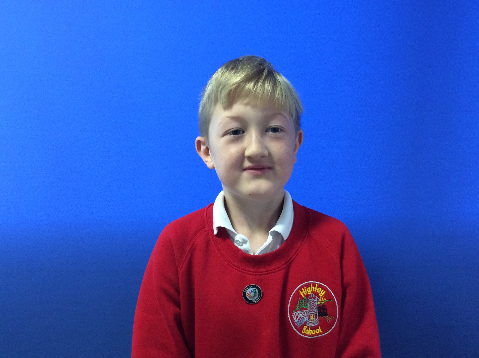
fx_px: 442
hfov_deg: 56.9
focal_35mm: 32
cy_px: 179
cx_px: 240
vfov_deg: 44.1
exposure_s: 1/25
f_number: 2.4
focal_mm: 3.3
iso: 160
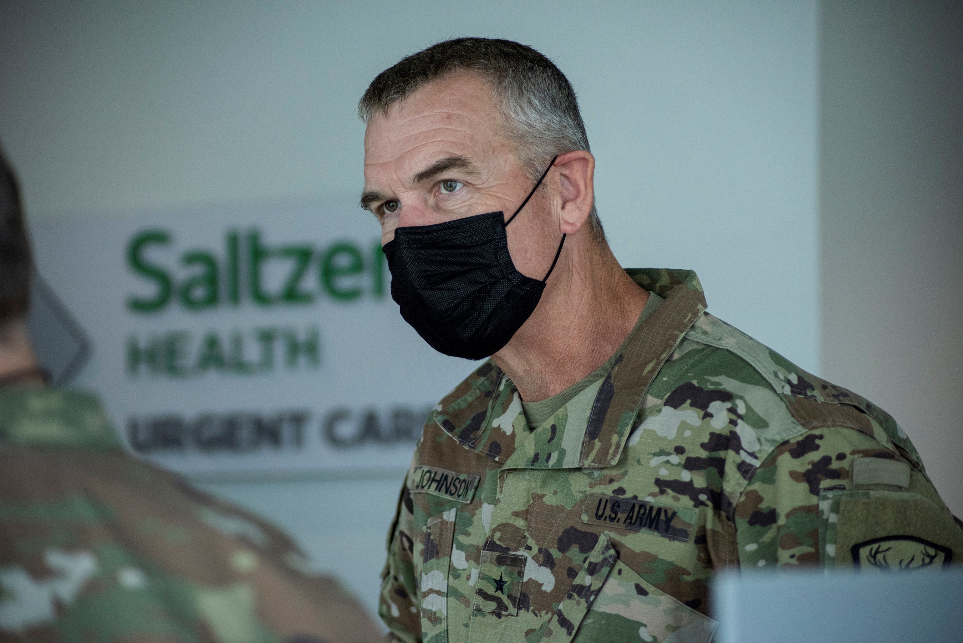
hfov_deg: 18.3
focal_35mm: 112
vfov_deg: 12.2
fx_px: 2997
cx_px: 482
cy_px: 322
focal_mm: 112
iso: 1600
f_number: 4.2
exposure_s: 1/400
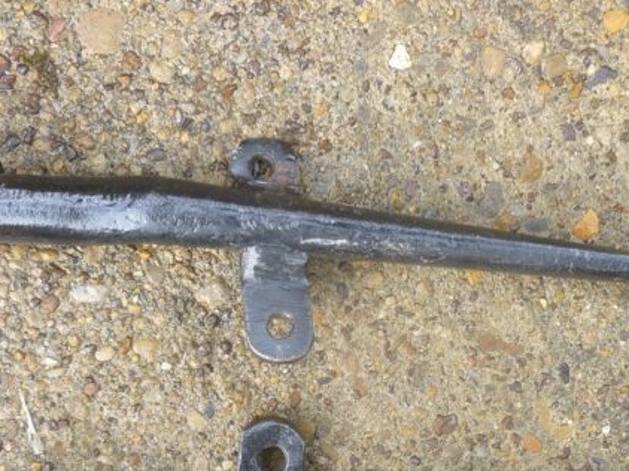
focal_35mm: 51
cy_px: 408
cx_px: 350
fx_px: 926
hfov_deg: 37.5
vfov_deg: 27.7
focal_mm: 5
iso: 100
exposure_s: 1/60
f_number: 3.3
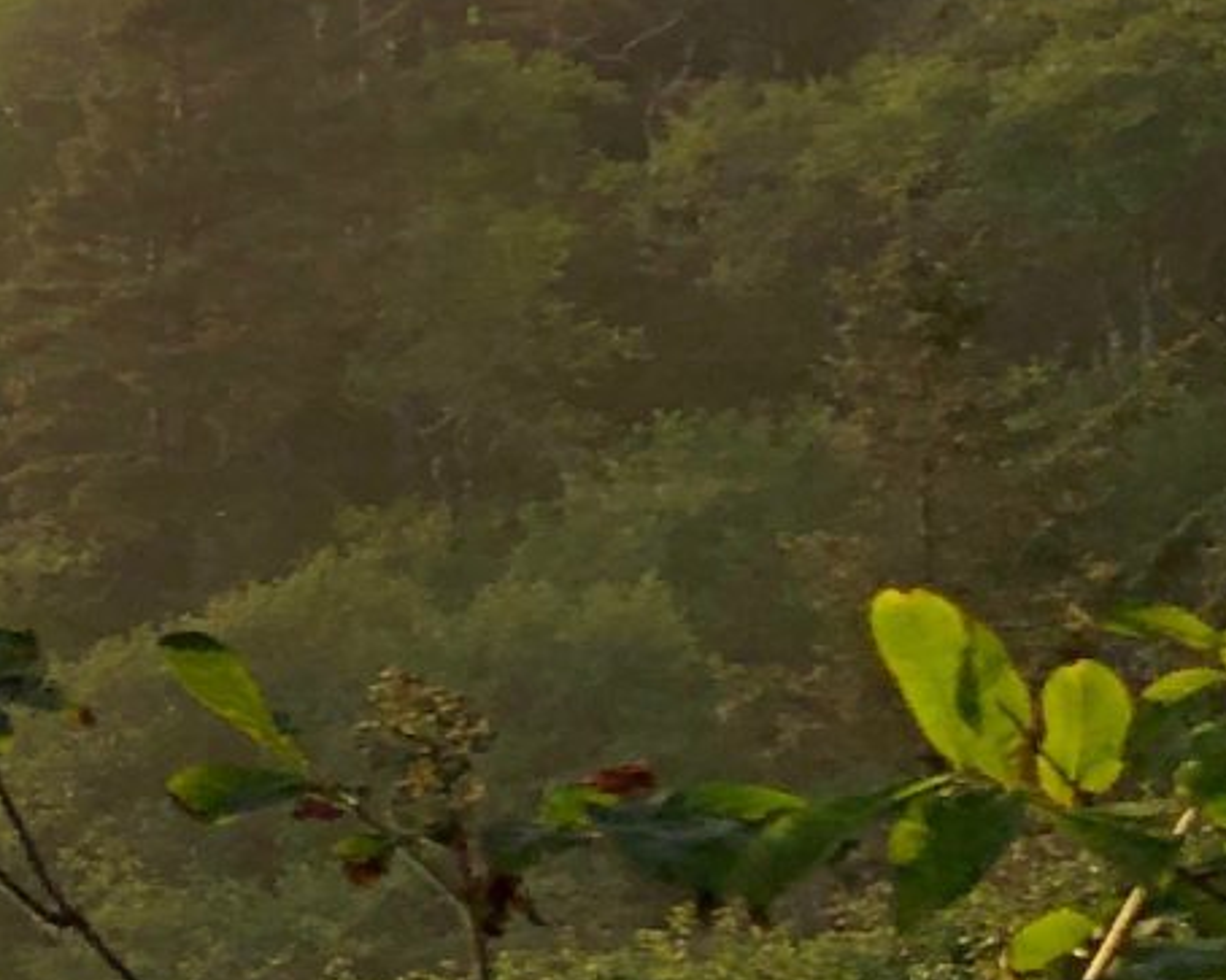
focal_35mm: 154
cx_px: -2168
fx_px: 5587
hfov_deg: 10.1
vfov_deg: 10.0
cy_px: 235
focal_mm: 4
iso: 20
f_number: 1.8
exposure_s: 1/1230
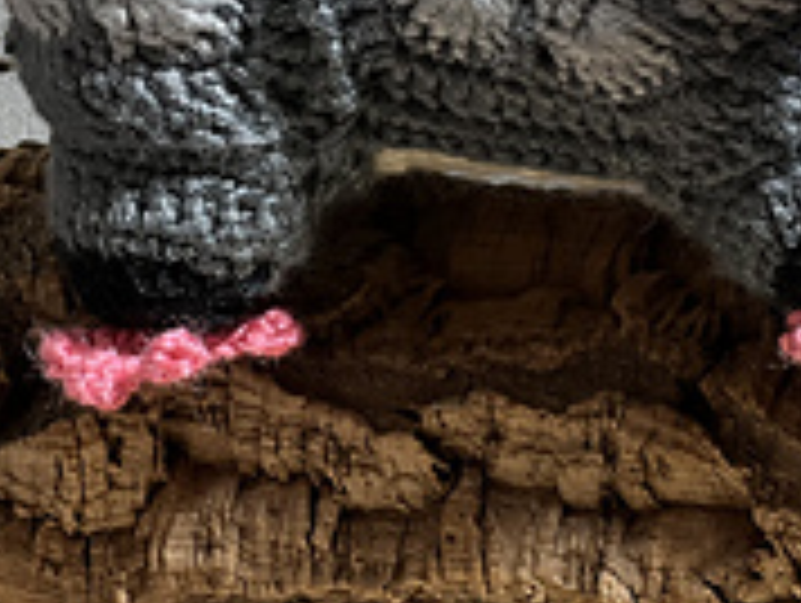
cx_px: 716
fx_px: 5005
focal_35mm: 216
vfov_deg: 6.8
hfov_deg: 9.1
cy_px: -173
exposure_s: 1/100
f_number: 2.8
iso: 50
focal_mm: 9
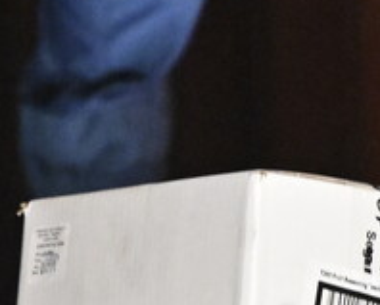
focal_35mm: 1136
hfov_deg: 1.7
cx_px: 445
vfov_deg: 1.4
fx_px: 12795
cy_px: 135
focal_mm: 150
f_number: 2.8
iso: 6400
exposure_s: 1/100
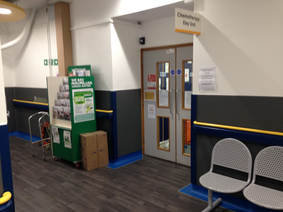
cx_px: 142
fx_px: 270
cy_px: 106
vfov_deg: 42.9
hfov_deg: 55.4
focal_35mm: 33
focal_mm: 4.12
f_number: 2.4
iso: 100
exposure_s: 1/20
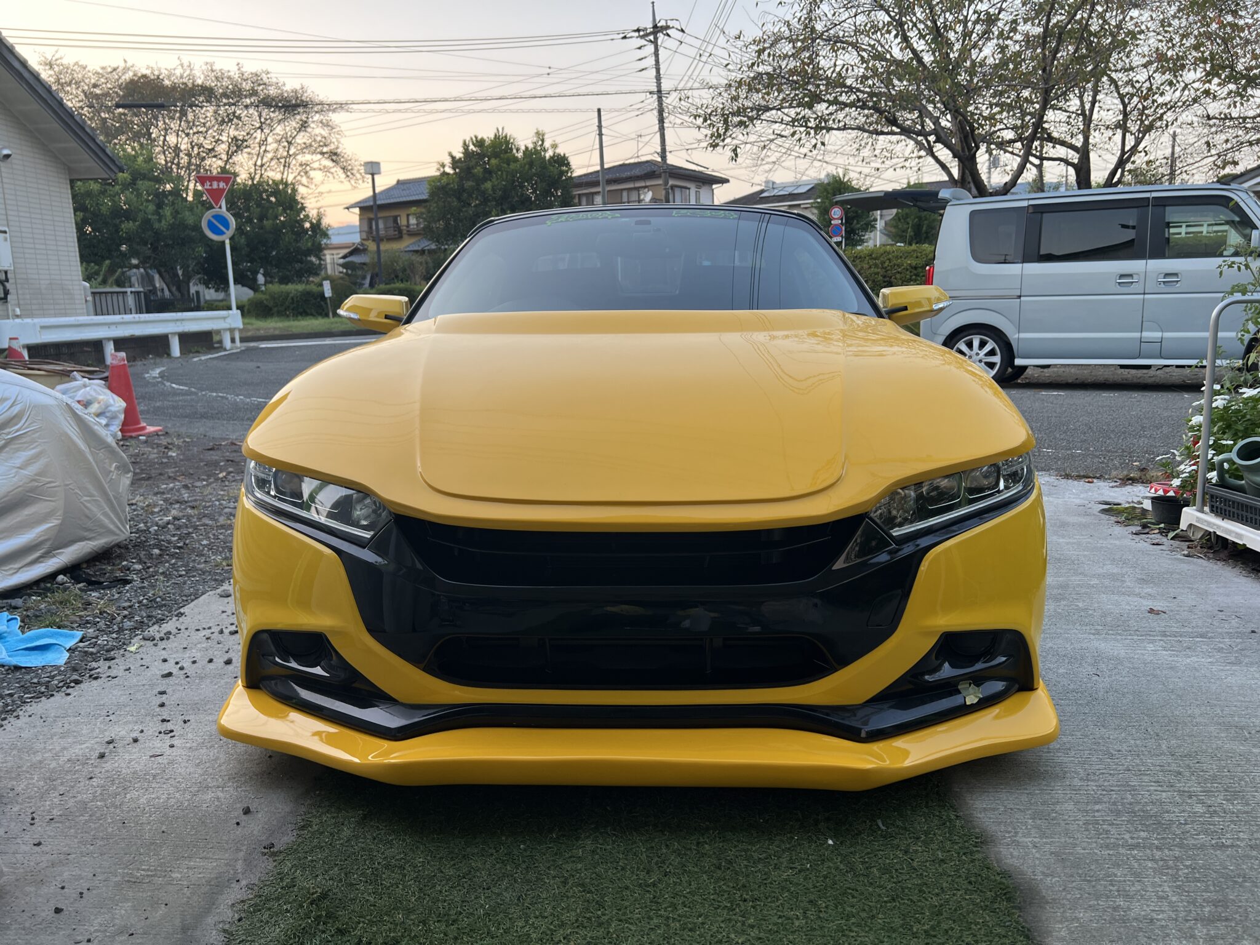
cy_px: 472
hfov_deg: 67.3
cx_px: 630
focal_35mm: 26
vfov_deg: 53.1
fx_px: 946
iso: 50
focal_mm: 5.7
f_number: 1.5
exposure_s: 1/121
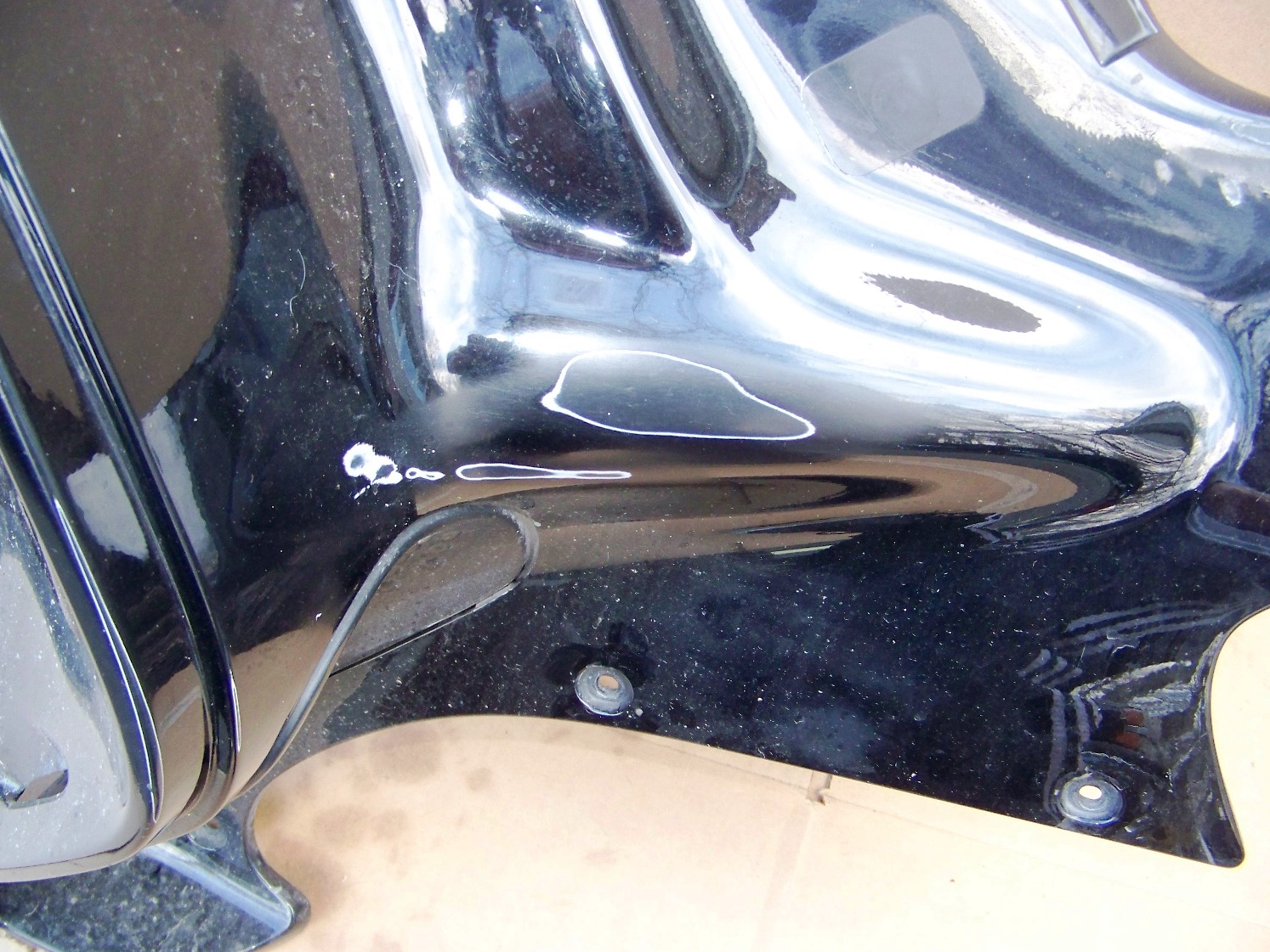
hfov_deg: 50.1
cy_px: 475
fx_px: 1358
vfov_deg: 38.7
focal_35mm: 37
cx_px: 624
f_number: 2.8
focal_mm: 5.85
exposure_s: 1/30
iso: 200
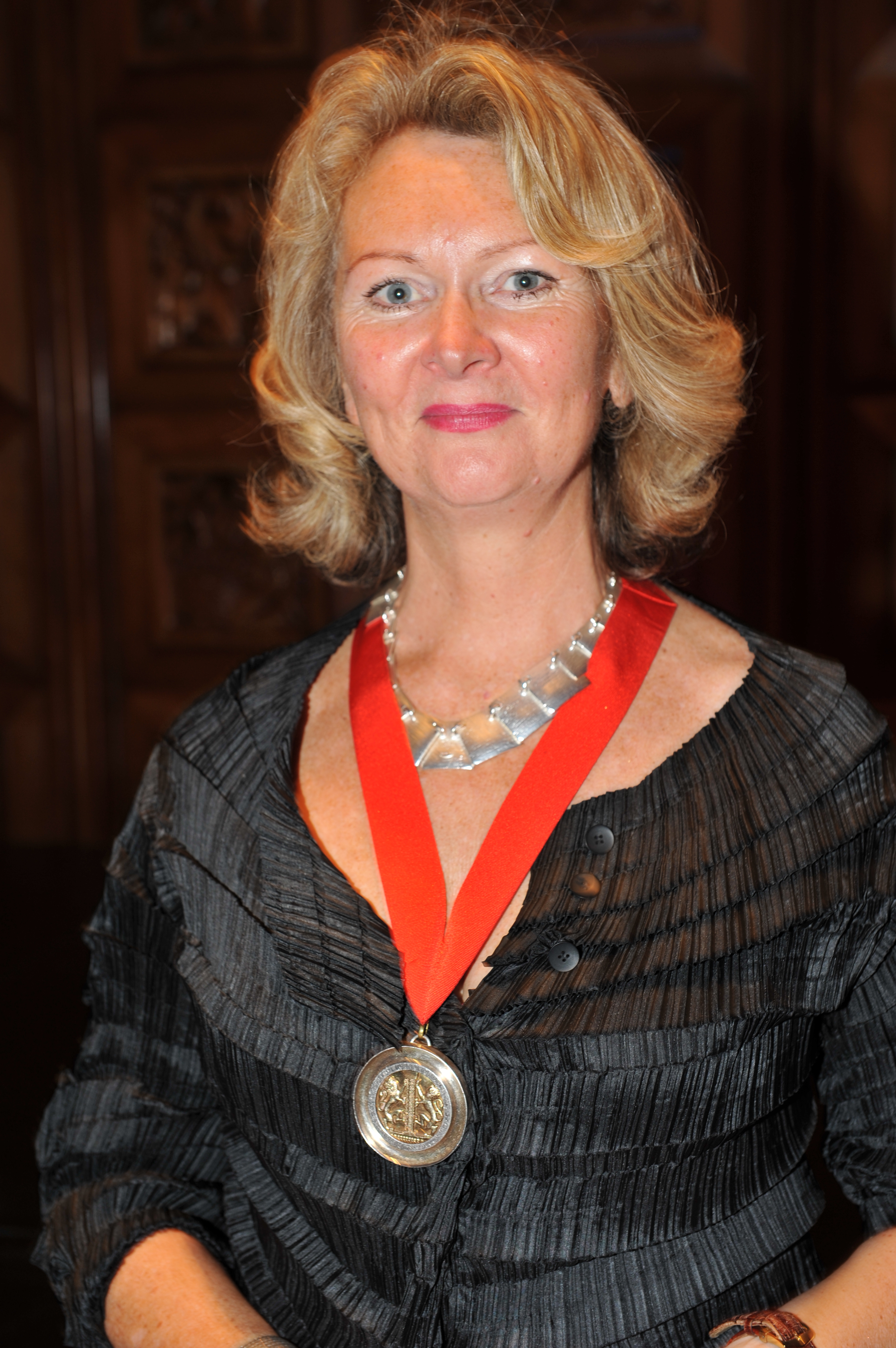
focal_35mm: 56
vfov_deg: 35.7
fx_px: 2093
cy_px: 674
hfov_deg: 24.2
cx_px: 448
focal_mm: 56
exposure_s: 1/20
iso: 200
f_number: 5.6
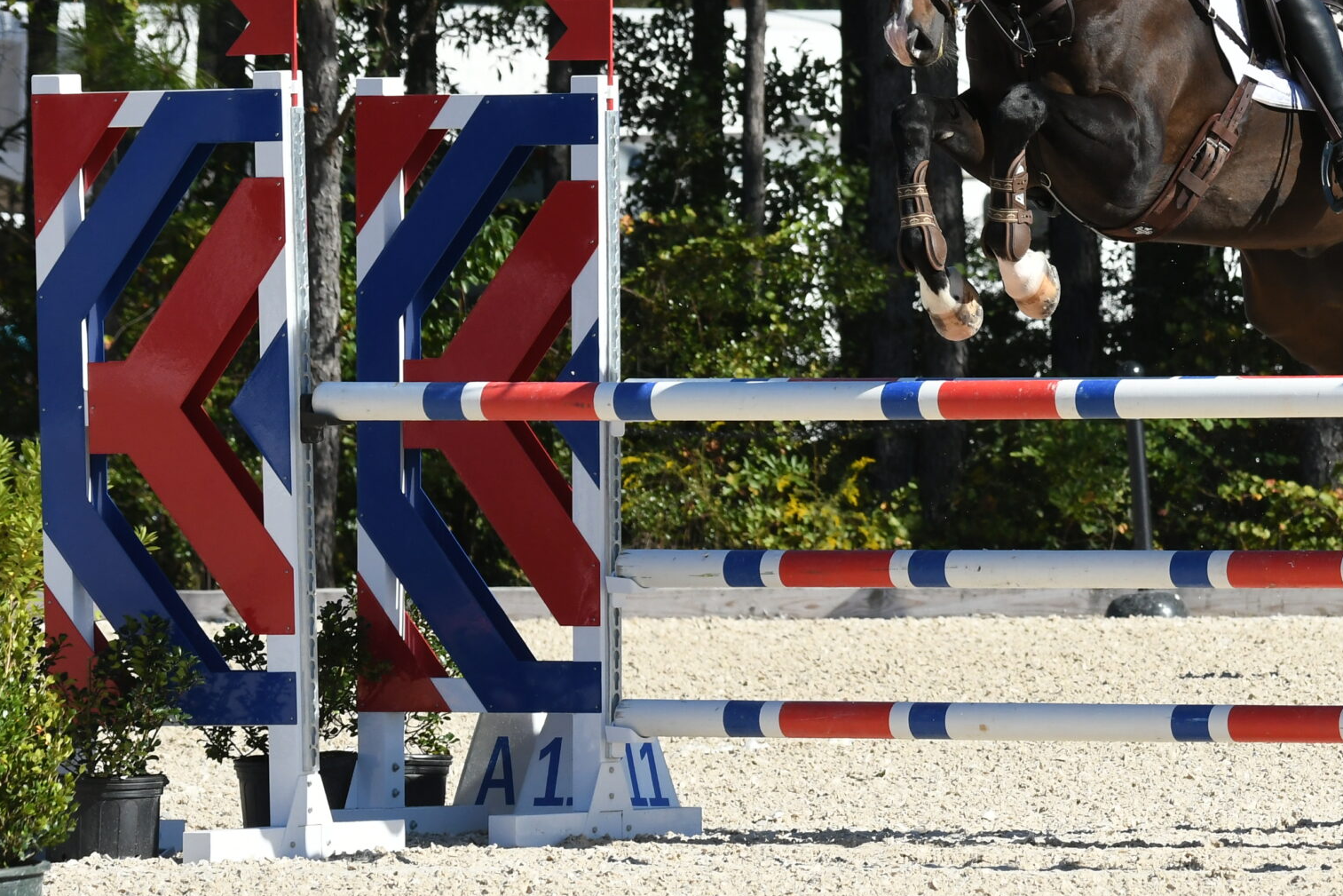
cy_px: 230
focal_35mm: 495
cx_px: 1120
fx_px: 18461
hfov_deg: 4.2
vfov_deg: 2.8
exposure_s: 1/1250
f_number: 9
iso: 800
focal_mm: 195
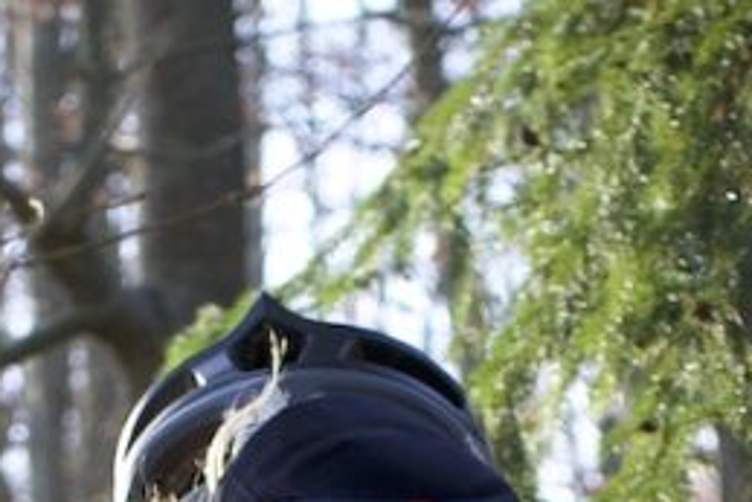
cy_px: 1184
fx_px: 5580
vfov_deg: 5.0
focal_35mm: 267
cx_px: 401
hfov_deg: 7.7
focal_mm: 30
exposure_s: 1/250
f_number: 2.8
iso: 250
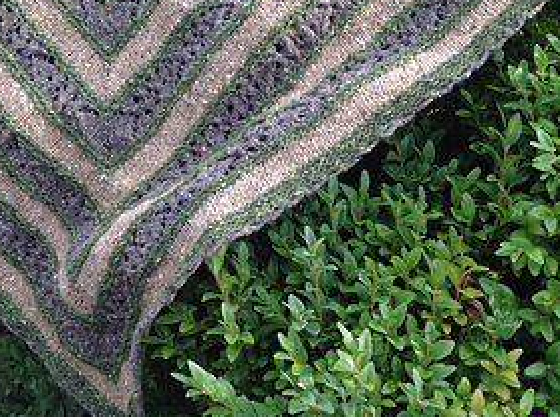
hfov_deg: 30.8
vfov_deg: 22.9
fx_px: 1017
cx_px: 254
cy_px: 94
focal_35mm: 63
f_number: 2.4
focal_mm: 4.28
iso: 50
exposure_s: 1/130
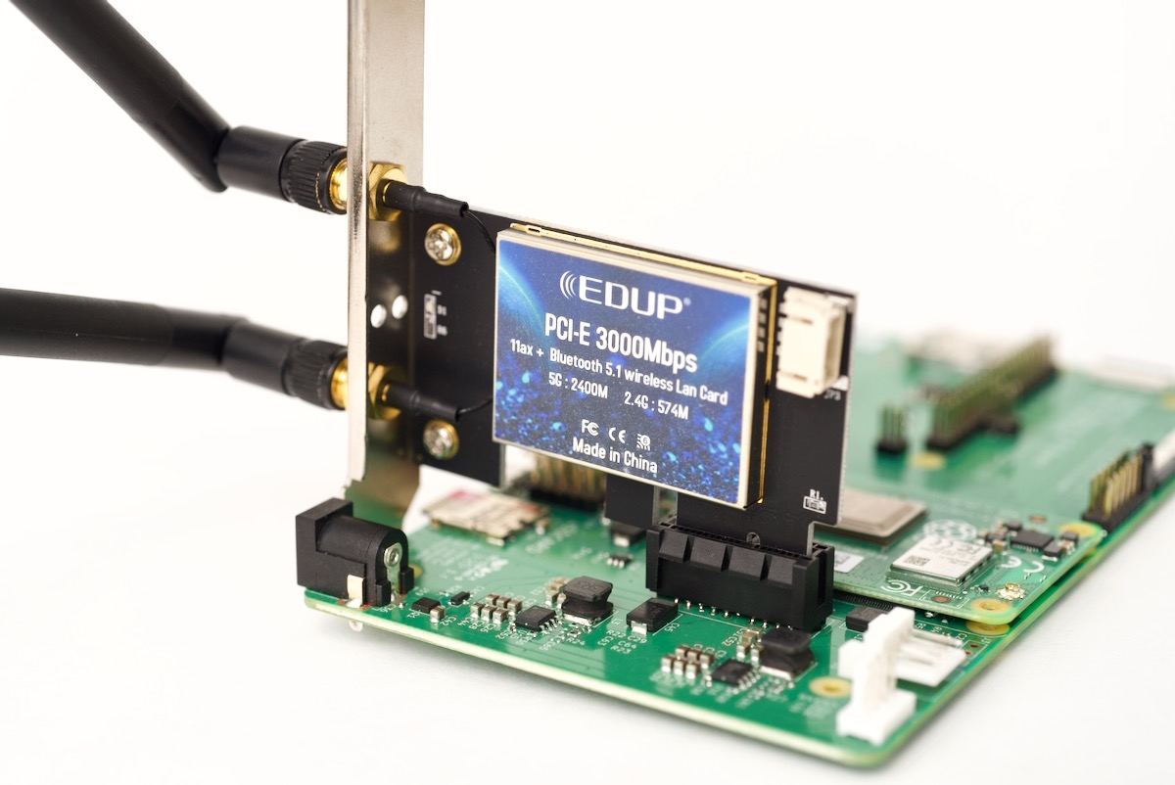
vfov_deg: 22.7
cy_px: 392
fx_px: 1960
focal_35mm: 60
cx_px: 588
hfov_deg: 33.4
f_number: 5.6
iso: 400
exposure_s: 1/125
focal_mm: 60
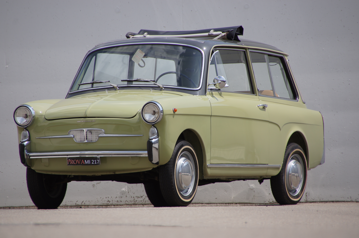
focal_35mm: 375
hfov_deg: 5.5
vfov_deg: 3.7
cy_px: 119
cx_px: 180
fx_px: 3734
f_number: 6.3
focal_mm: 250
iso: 100
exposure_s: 1/500
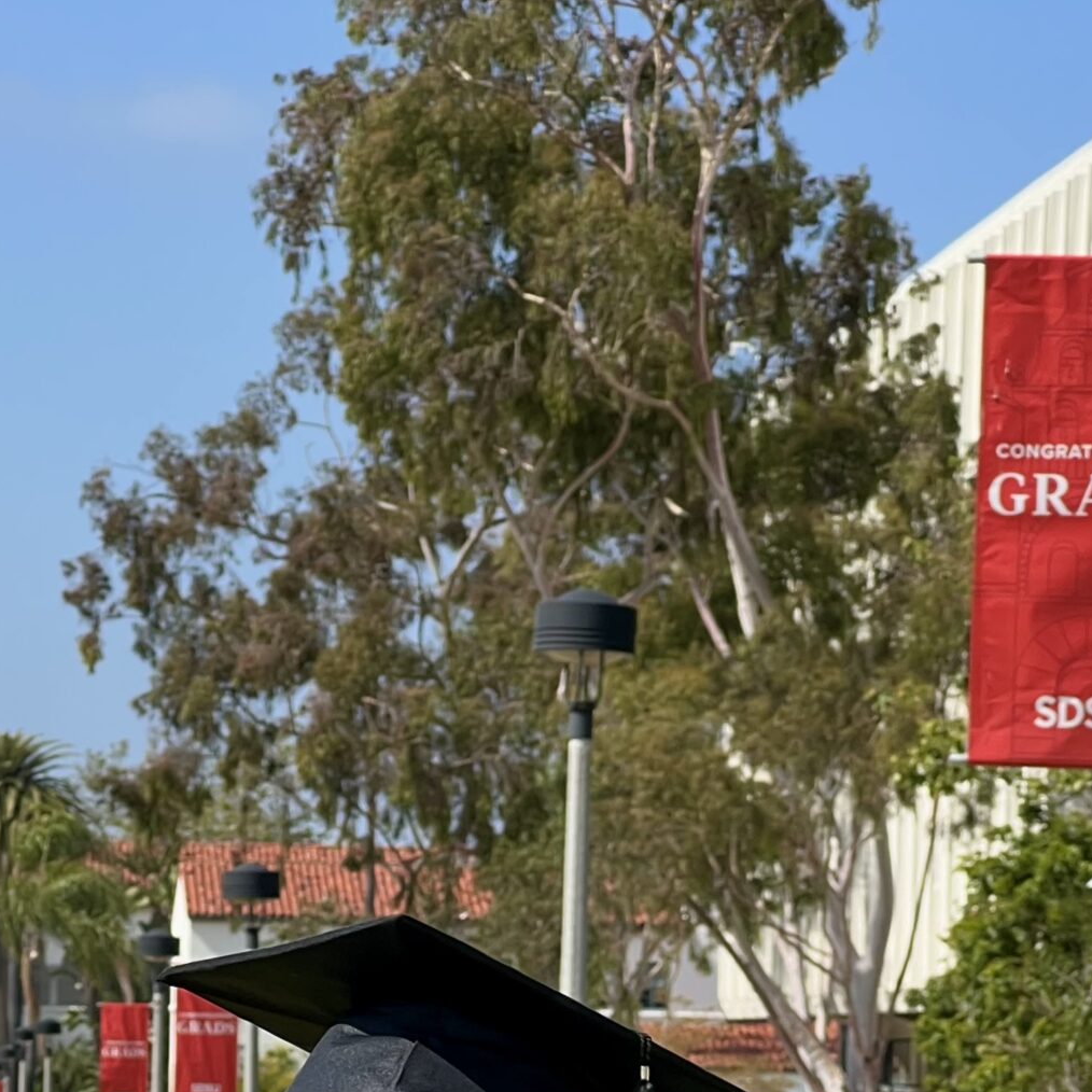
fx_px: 6389
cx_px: 194
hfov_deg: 9.7
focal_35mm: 179
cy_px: 1263
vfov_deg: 9.6
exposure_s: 1/558
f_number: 2.8
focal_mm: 9
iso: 32
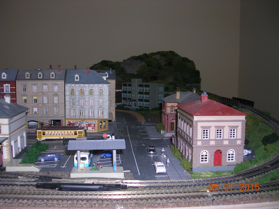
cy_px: 104
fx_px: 306
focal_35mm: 38
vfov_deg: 37.7
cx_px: 140
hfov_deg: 49.0
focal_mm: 5.8
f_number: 2.8
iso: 50
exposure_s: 1/60.1
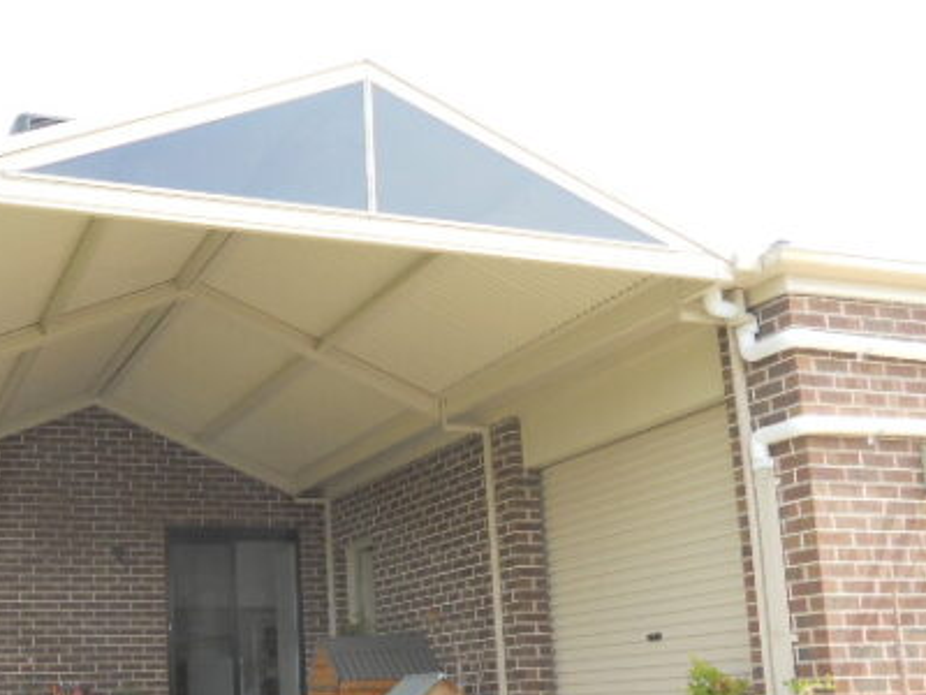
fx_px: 1284
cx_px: 271
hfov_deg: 38.9
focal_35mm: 48
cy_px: 466
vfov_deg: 30.0
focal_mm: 5.8
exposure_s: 1/200
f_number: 3.5
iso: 80
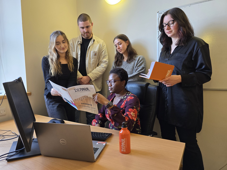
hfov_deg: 73.9
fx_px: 151
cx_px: 114
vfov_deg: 58.9
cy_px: 85
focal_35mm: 23
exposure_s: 1/100
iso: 200
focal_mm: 6.3
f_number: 1.7
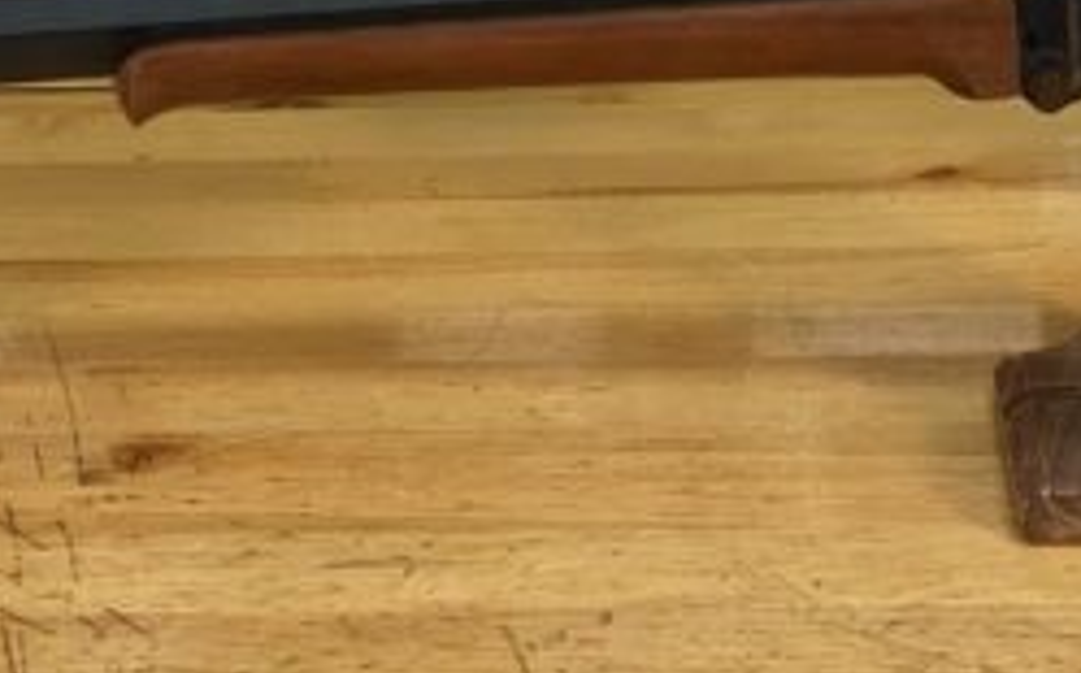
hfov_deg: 13.9
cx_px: 527
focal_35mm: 151
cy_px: 2
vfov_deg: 8.6
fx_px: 4444
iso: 80
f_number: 2
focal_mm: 6
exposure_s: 1/120
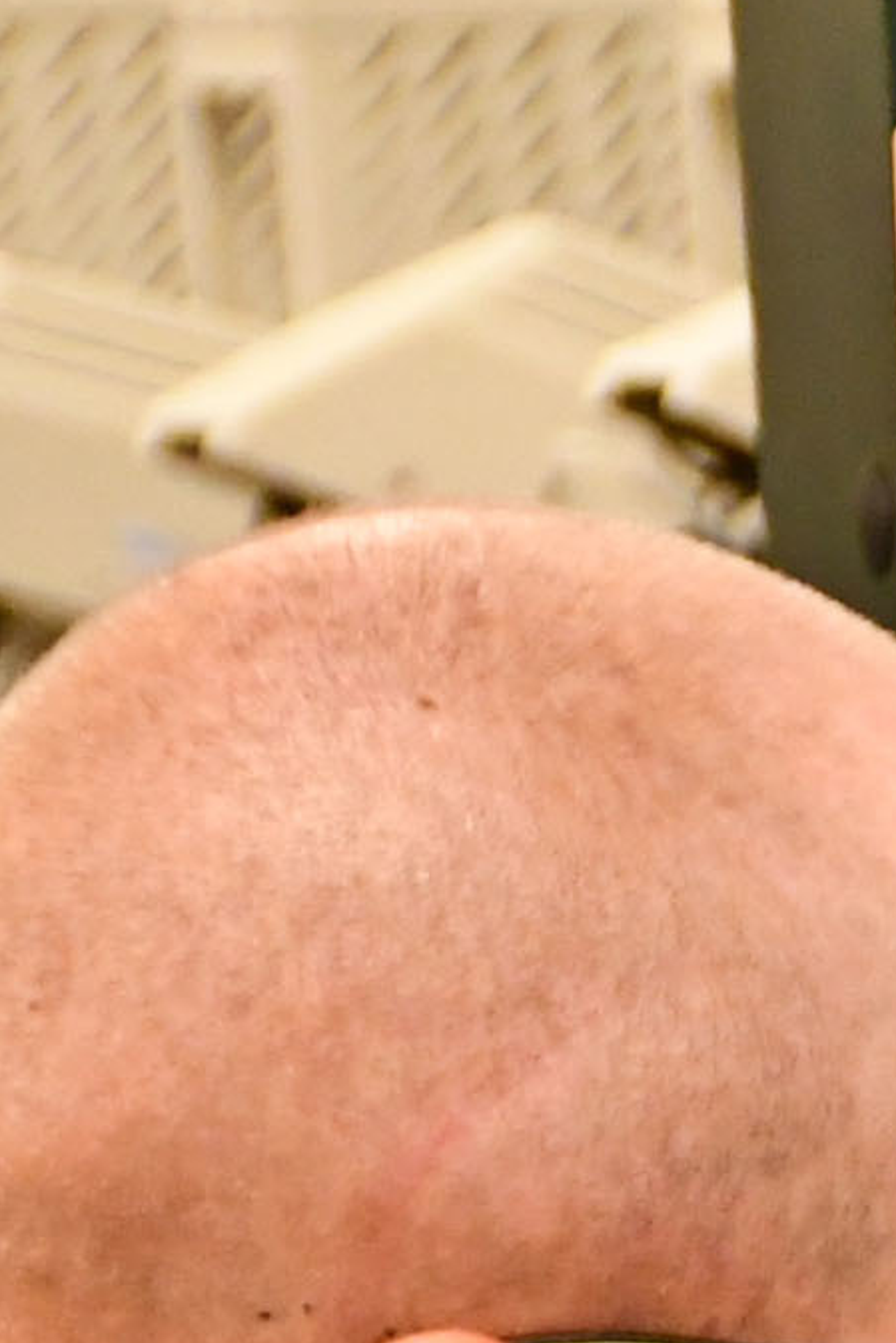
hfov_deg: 2.6
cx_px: 3079
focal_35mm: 521
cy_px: 2658
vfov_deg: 3.9
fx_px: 19439
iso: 3200
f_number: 4.8
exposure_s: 1/200
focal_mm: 56
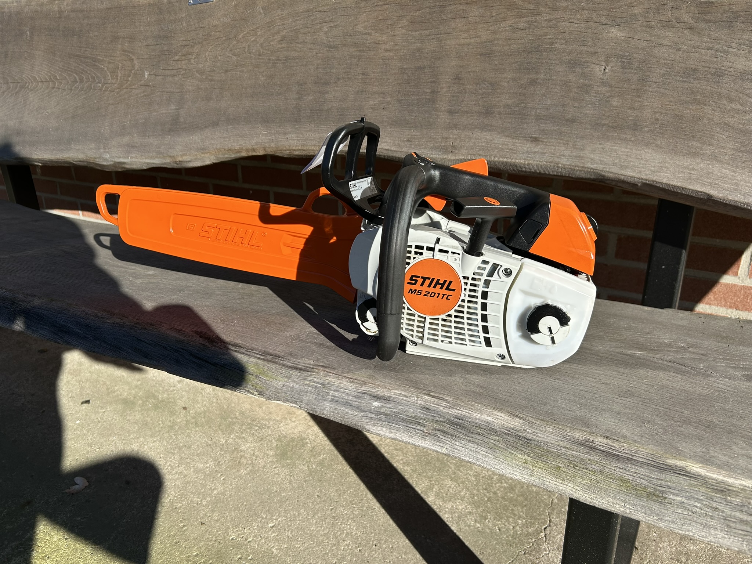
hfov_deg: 67.3
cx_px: 376
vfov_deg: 53.1
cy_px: 282
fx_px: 565
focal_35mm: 26
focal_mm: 5.7
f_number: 1.5
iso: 50
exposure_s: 1/2632
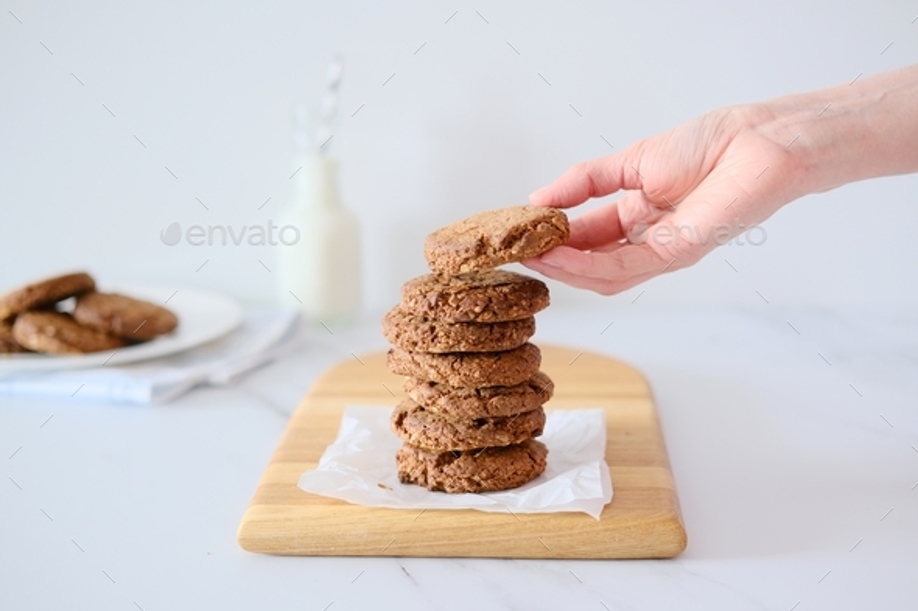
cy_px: 306
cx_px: 459
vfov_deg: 25.5
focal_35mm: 53
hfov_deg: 37.5
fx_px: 1351
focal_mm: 35
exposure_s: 1/25
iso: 640
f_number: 2.2
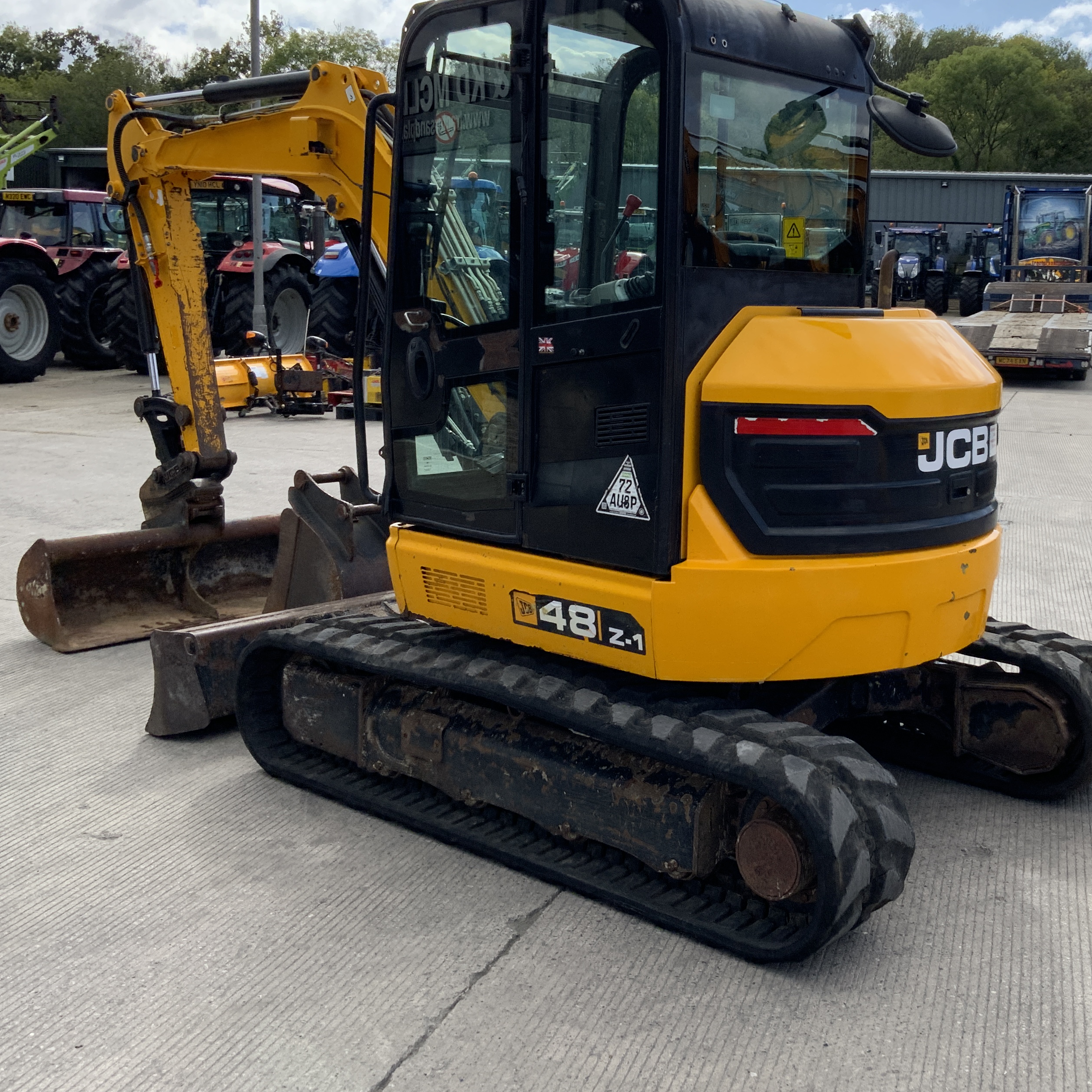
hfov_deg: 40.3
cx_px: 749
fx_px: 1463
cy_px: 466
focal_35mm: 41
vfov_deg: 40.8
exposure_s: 1/1279
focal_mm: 3
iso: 16
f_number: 1.8
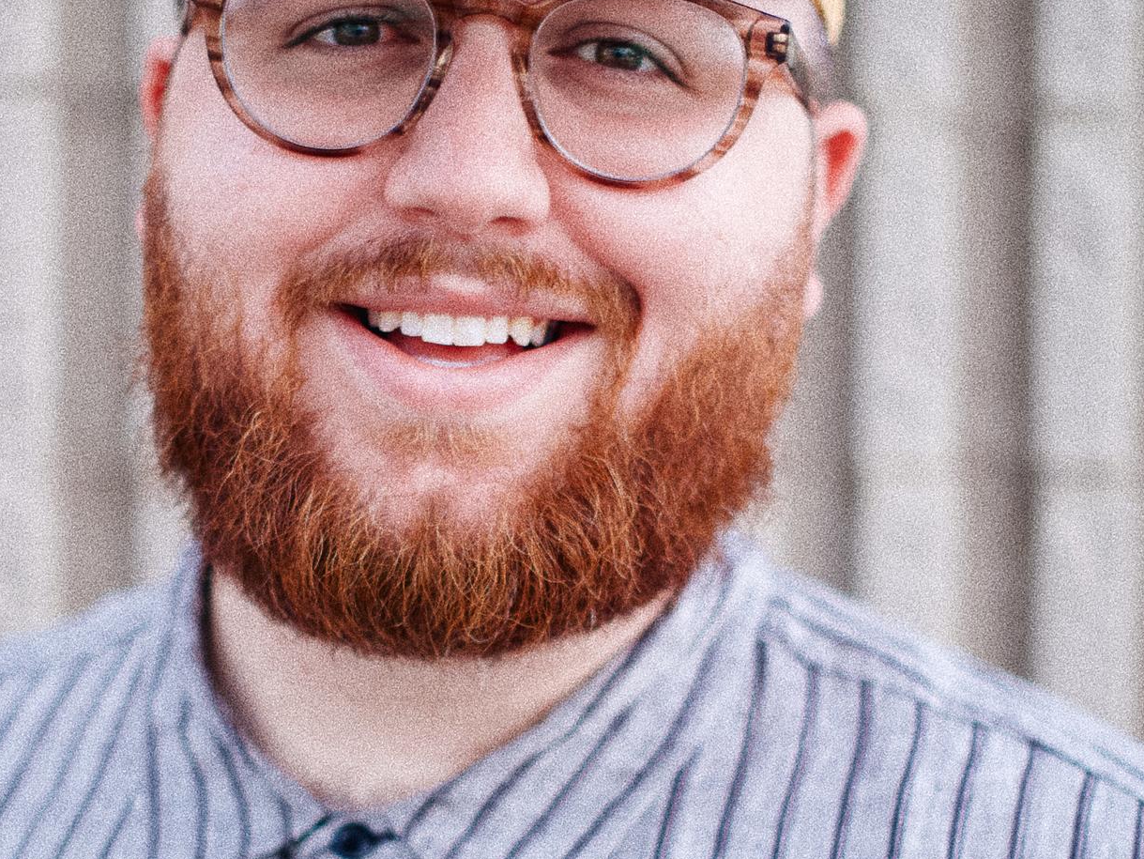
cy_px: 573
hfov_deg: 28.1
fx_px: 2281
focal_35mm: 69
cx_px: 479
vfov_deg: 21.2
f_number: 1.4
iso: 640
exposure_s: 1/6400
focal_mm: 23
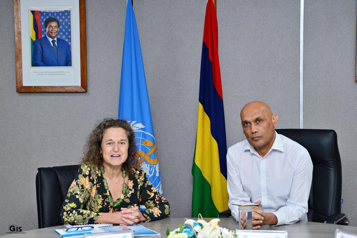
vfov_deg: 19.5
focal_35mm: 70
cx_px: 178
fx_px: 694
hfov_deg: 28.8
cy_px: 119
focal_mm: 70
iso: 1600
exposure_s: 1/160
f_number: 8
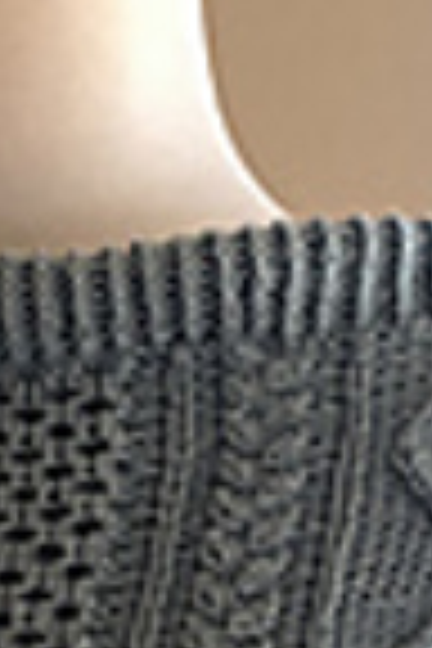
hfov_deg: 13.5
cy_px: 1120
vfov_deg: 17.1
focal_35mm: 101
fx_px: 1818
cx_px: 74
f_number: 1.8
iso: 32
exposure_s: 1/30
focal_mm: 3.99
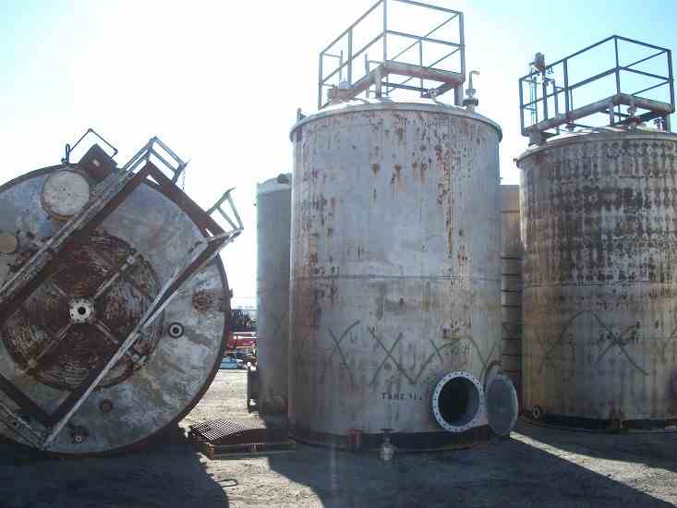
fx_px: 685
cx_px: 338
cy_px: 254
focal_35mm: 35
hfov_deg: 52.6
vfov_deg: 40.7
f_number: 3.1
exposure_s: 1/500
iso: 80
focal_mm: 6.3
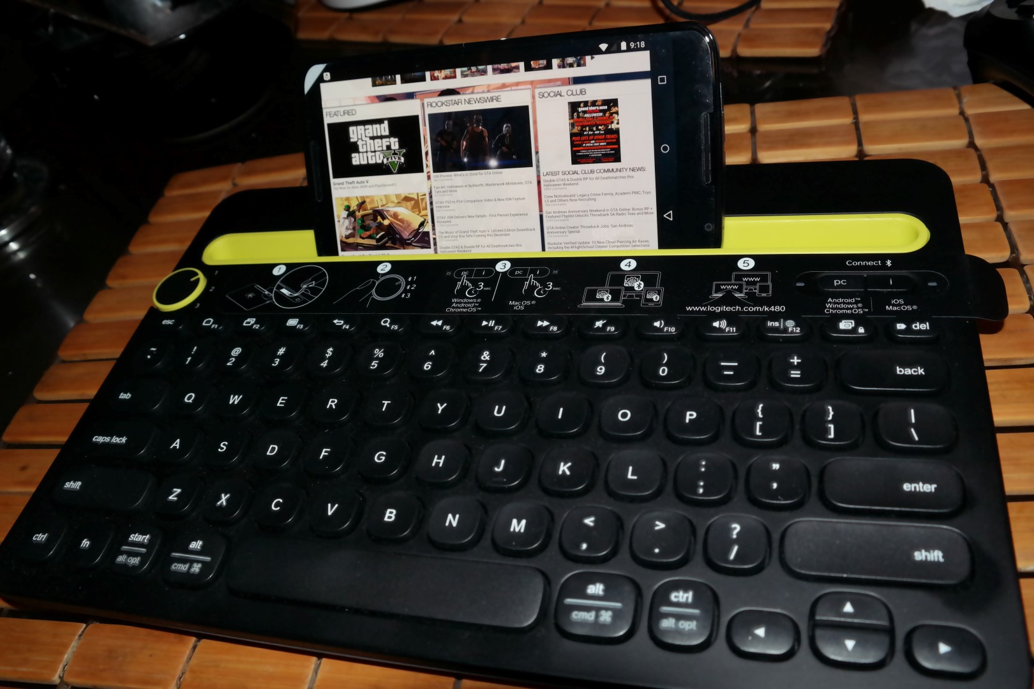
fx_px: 862
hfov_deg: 61.9
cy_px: 344
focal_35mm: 30
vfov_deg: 43.6
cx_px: 517
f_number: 7.1
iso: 3200
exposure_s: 1/25
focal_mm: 20
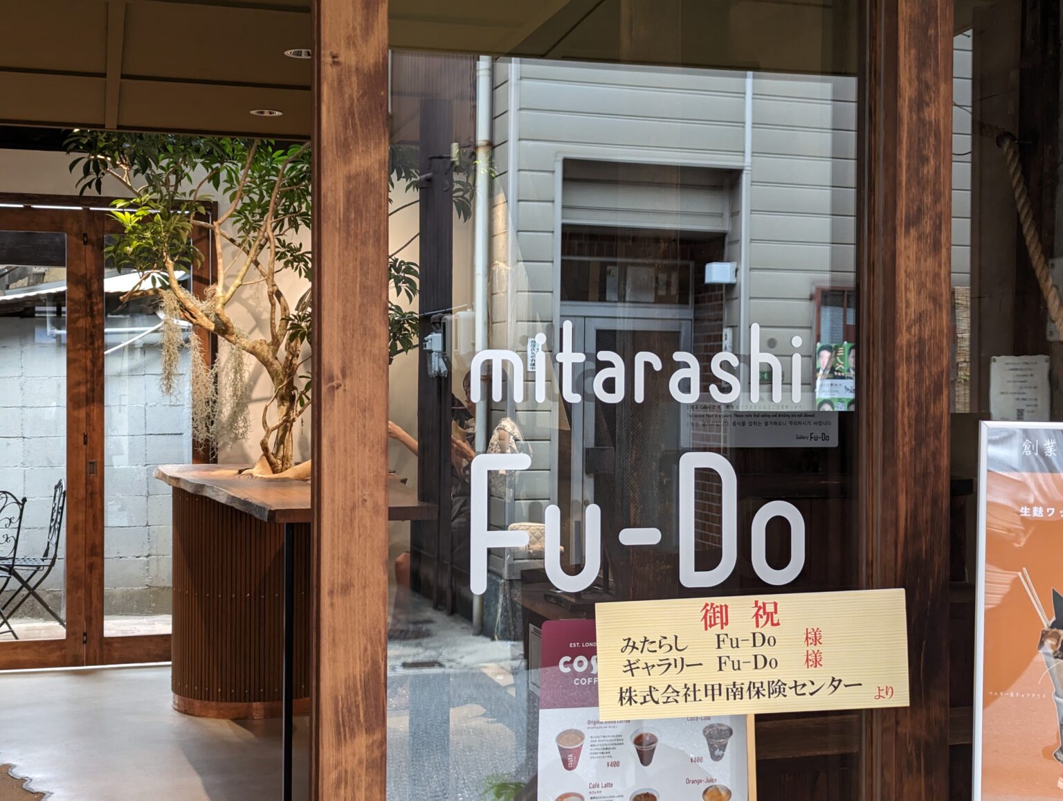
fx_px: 1476
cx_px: 532
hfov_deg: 39.6
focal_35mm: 48
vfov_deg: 30.3
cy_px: 400
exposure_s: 1/114
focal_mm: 6.81
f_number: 1.85
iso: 190
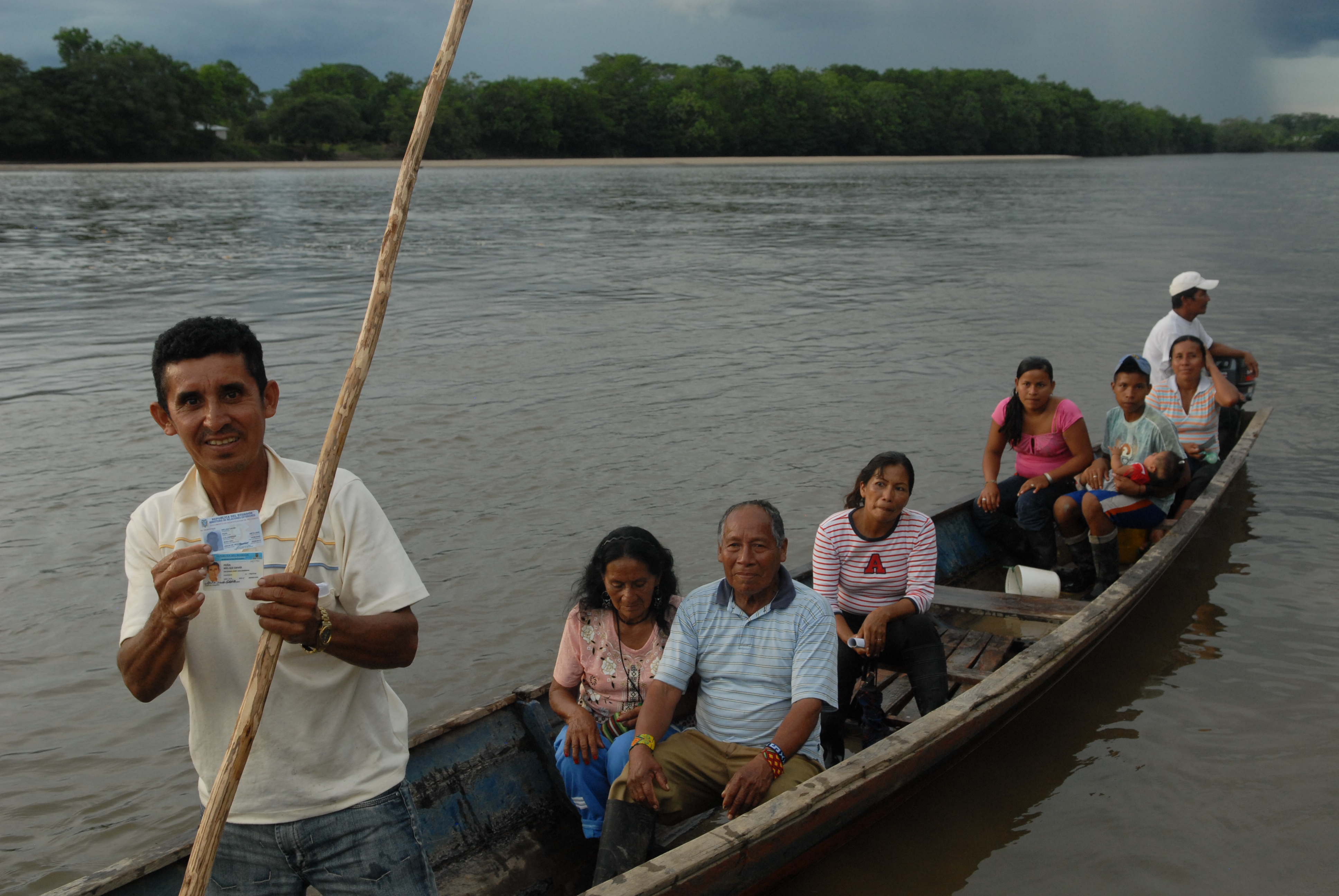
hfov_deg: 49.5
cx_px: 670
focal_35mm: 39
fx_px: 1452
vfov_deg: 34.3
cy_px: 448
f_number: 6.3
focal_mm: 26
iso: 400
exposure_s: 1/320
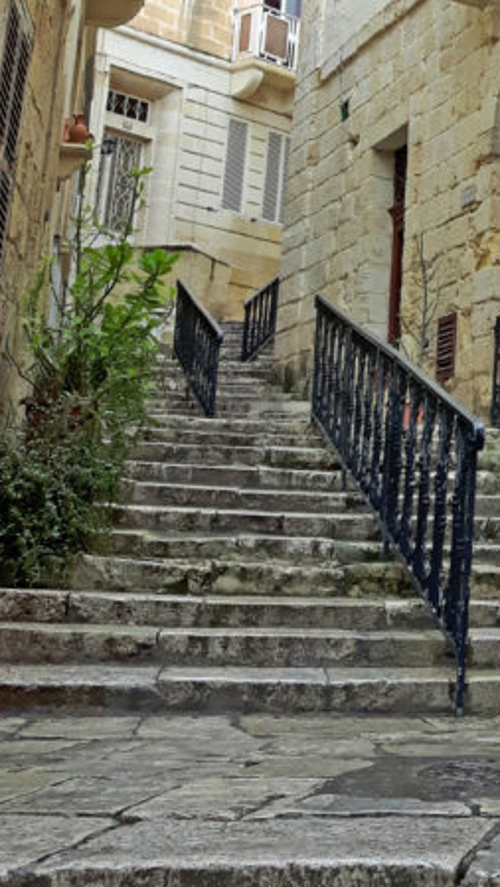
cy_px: 142
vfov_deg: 26.8
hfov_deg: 14.8
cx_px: 702
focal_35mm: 77
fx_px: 1812
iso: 40
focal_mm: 3.7
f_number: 1.9
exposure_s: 1/120
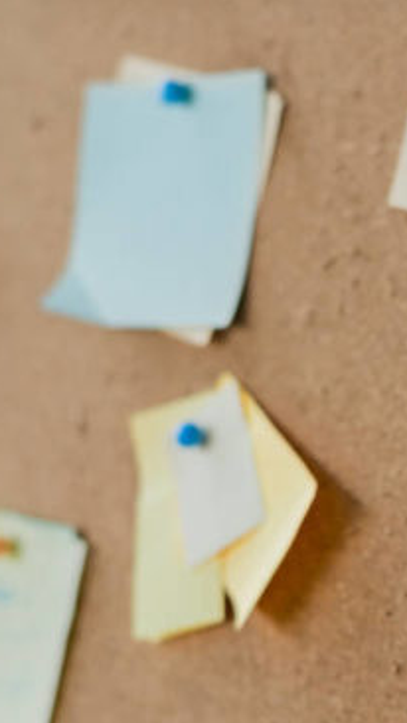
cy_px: 502
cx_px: 557
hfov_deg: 10.7
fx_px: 2109
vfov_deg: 19.4
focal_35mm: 110
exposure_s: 1/250
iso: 250
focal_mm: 50
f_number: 2.8
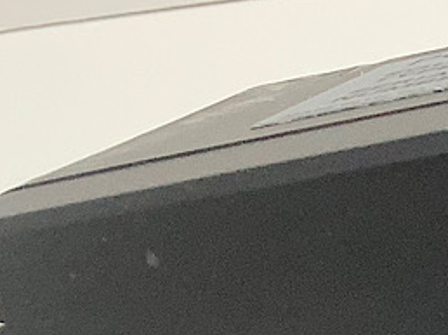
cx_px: 833
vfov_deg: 9.6
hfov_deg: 12.5
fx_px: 1849
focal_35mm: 143
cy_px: 672
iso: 50
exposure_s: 1/100
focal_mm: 3.3
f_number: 2.4
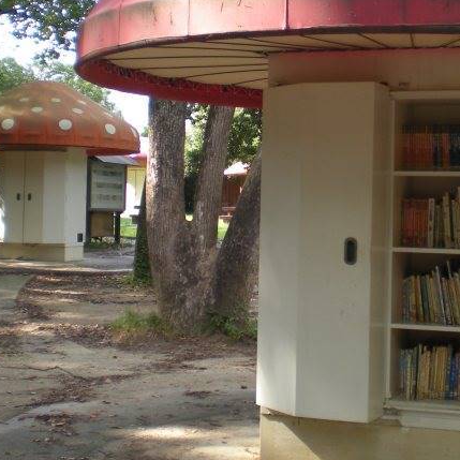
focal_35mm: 72
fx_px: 1082
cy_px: 161
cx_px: 343
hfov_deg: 23.8
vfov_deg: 23.9
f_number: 3.1
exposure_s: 1/78.1
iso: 64
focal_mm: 6.3
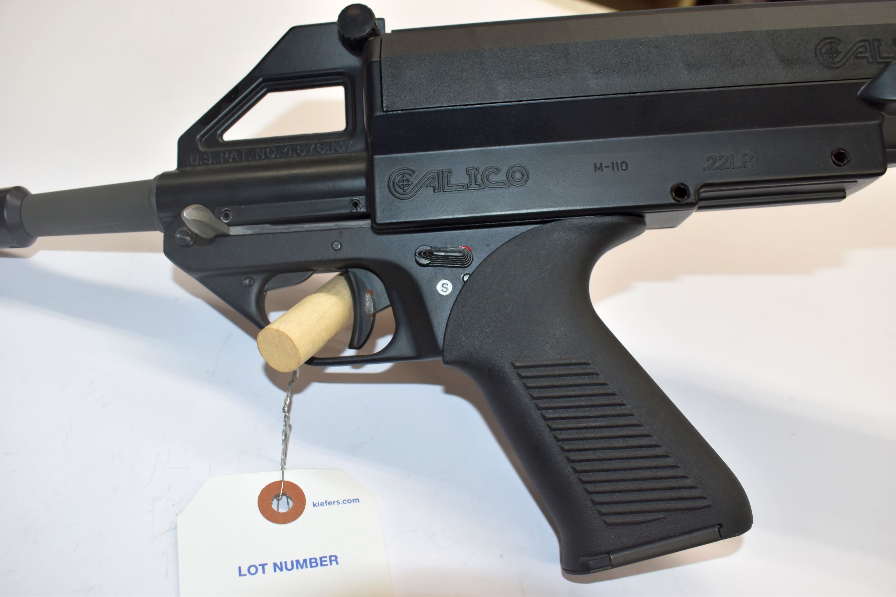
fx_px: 821
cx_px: 448
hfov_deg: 57.2
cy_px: 298
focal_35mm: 33
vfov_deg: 40.0
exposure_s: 1/125
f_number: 5.6
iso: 560
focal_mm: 22
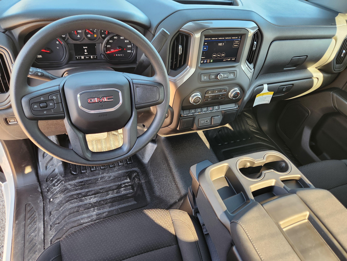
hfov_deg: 73.9
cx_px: 174
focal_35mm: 23
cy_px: 130
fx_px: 231
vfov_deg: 58.9
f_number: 1.8
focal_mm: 5.4
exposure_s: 1/180
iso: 160
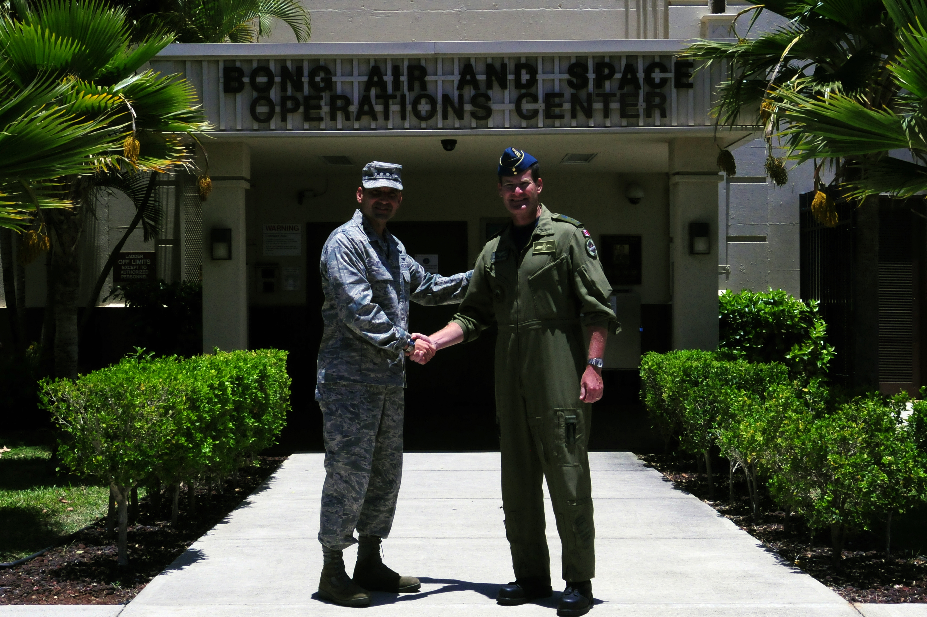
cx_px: 464
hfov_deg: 43.6
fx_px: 1158
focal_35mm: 45
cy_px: 308
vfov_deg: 29.8
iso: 800
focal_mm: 30
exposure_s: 1/800
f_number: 16
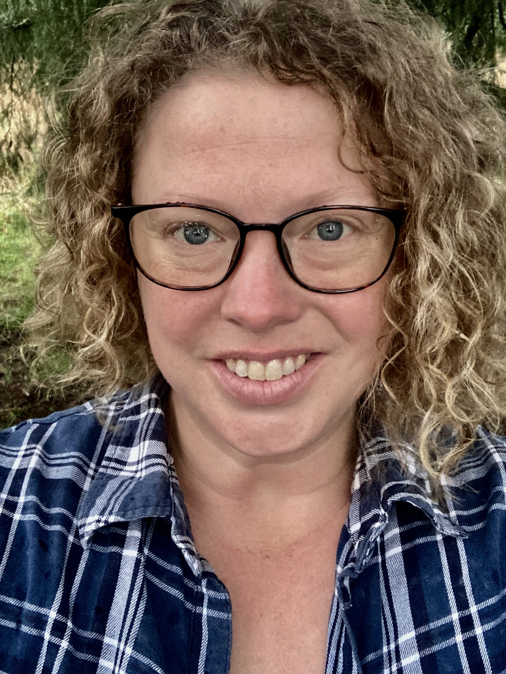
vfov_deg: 46.7
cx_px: 253
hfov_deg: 36.0
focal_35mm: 40
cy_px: 291
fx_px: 779
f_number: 2.2
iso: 320
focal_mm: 2.87
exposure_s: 1/44
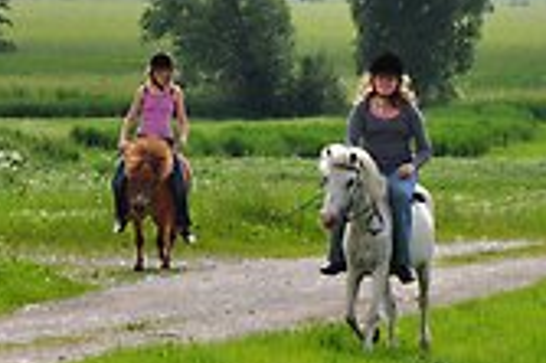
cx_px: 356
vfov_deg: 2.6
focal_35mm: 520
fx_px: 7873
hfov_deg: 4.0
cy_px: -60
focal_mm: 105
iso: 200
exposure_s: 1/320
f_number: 10
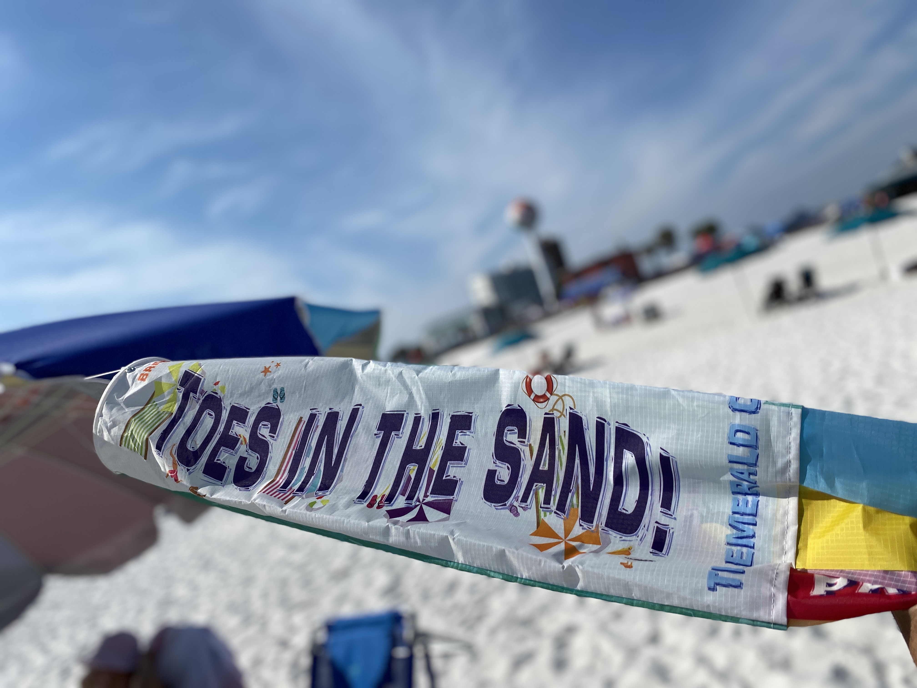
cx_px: 458
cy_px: 344
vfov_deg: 53.1
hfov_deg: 67.3
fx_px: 689
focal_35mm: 26
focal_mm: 4.25
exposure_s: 1/7692
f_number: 1.8
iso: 32
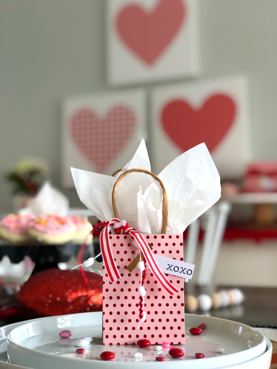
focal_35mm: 57
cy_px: 184
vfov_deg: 33.8
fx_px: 608
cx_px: 138
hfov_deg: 25.7
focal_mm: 6.6
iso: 25
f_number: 2.8
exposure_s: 1/60
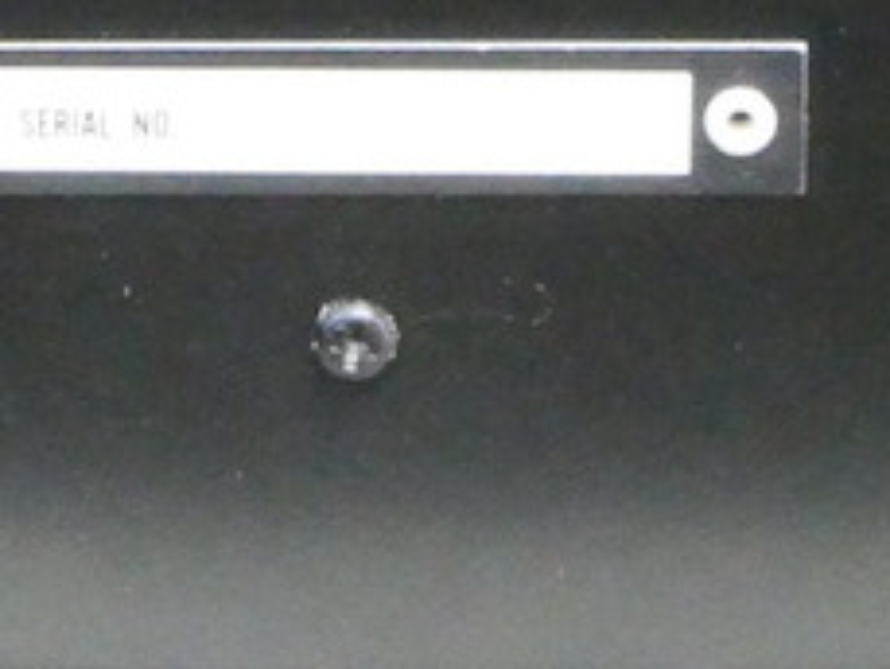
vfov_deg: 2.5
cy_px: -471
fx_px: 15409
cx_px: -311
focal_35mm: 599
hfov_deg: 3.3
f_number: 8
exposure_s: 1/5
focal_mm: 25.6
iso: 1600
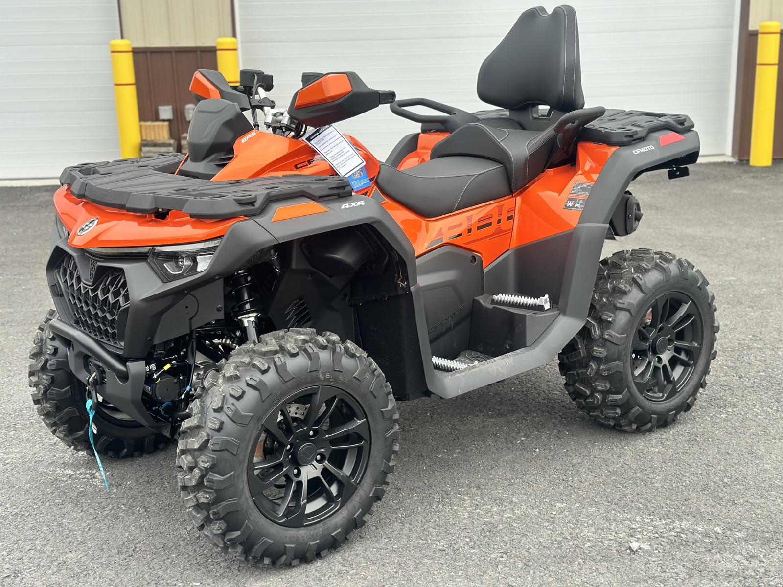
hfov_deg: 39.7
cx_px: 392
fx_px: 1086
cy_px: 294
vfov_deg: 30.3
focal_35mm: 48
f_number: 1.78
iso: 80
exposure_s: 1/767
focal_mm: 6.86
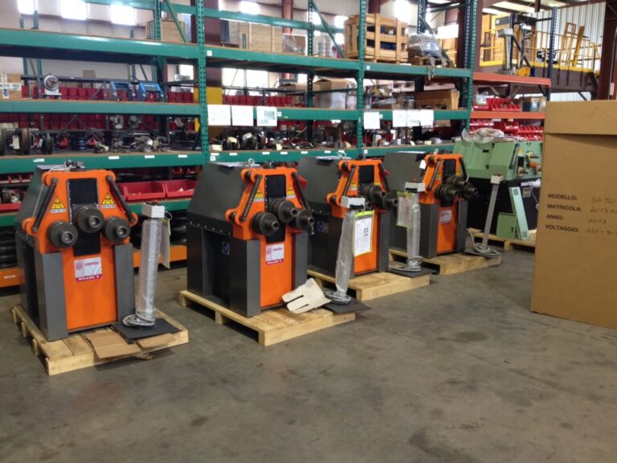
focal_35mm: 35
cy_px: 232
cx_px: 308
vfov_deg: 40.7
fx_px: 624
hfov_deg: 52.6
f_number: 2.4
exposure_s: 1/20
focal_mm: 4.28
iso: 125
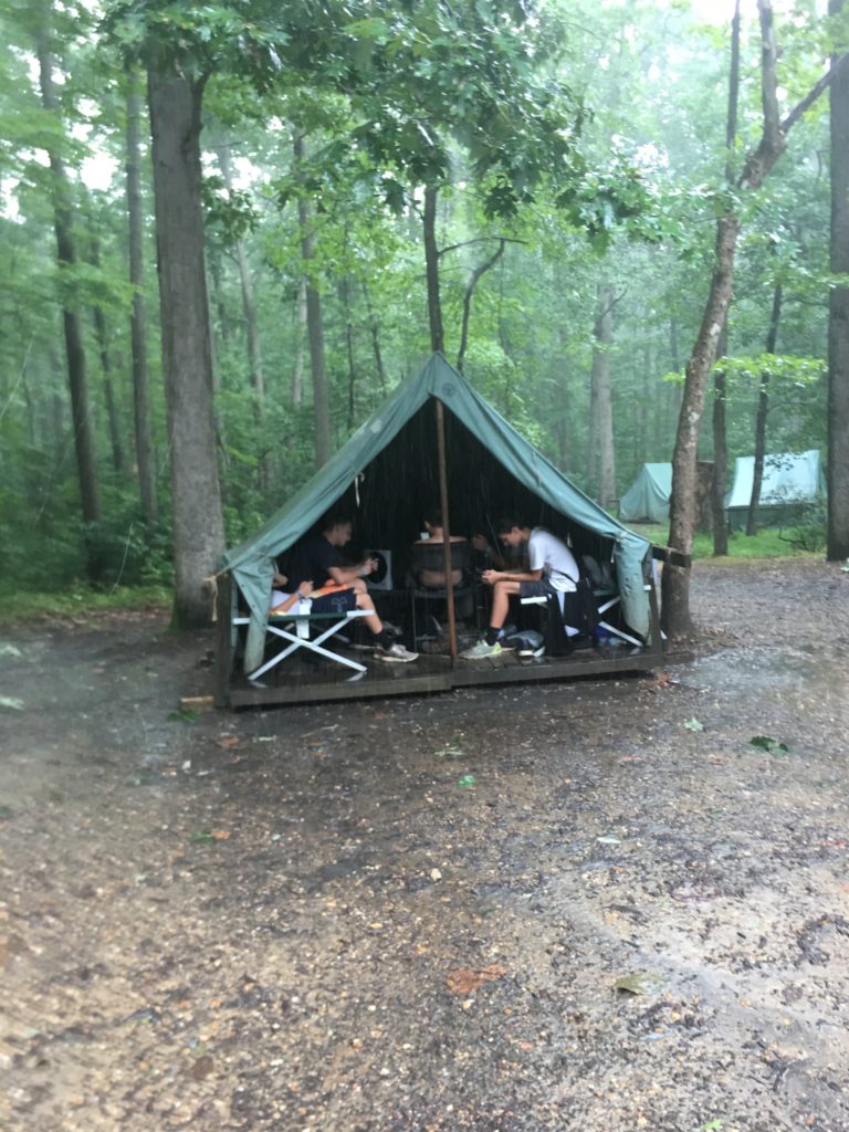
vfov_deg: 61.7
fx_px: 948
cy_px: 566
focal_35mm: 29
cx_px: 424
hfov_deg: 48.2
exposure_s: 1/15
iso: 32
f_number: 2.2
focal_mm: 4.15
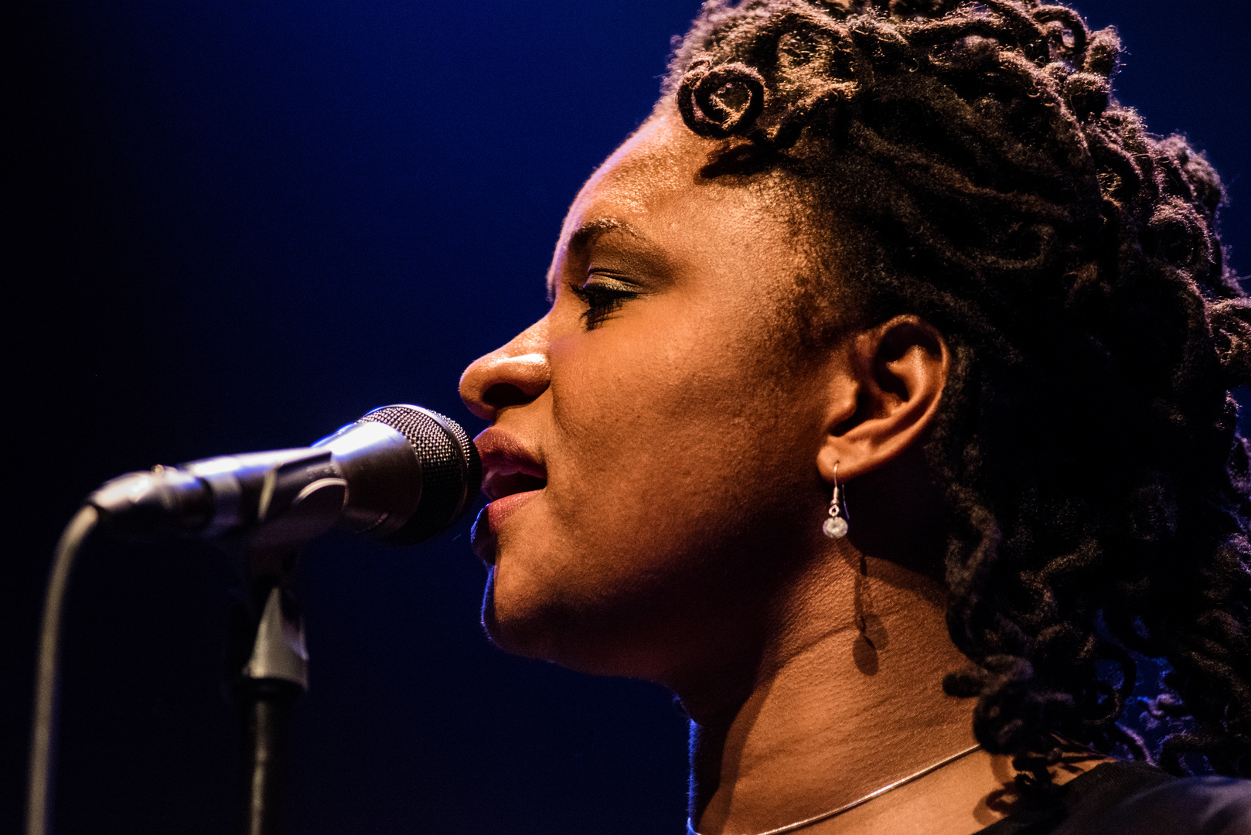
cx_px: 626
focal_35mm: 180
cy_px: 418
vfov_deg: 7.6
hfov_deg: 11.4
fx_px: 6257
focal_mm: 180
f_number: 4
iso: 6400
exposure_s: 1/320
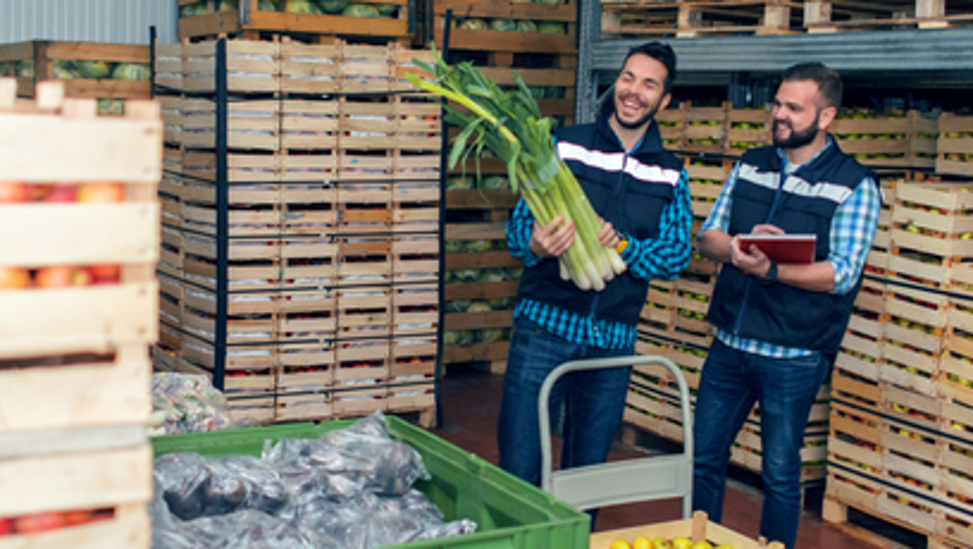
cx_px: 441
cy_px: 235
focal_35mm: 52
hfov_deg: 39.8
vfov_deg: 23.1
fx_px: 1342
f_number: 2
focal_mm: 28
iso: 1000
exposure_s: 1/200
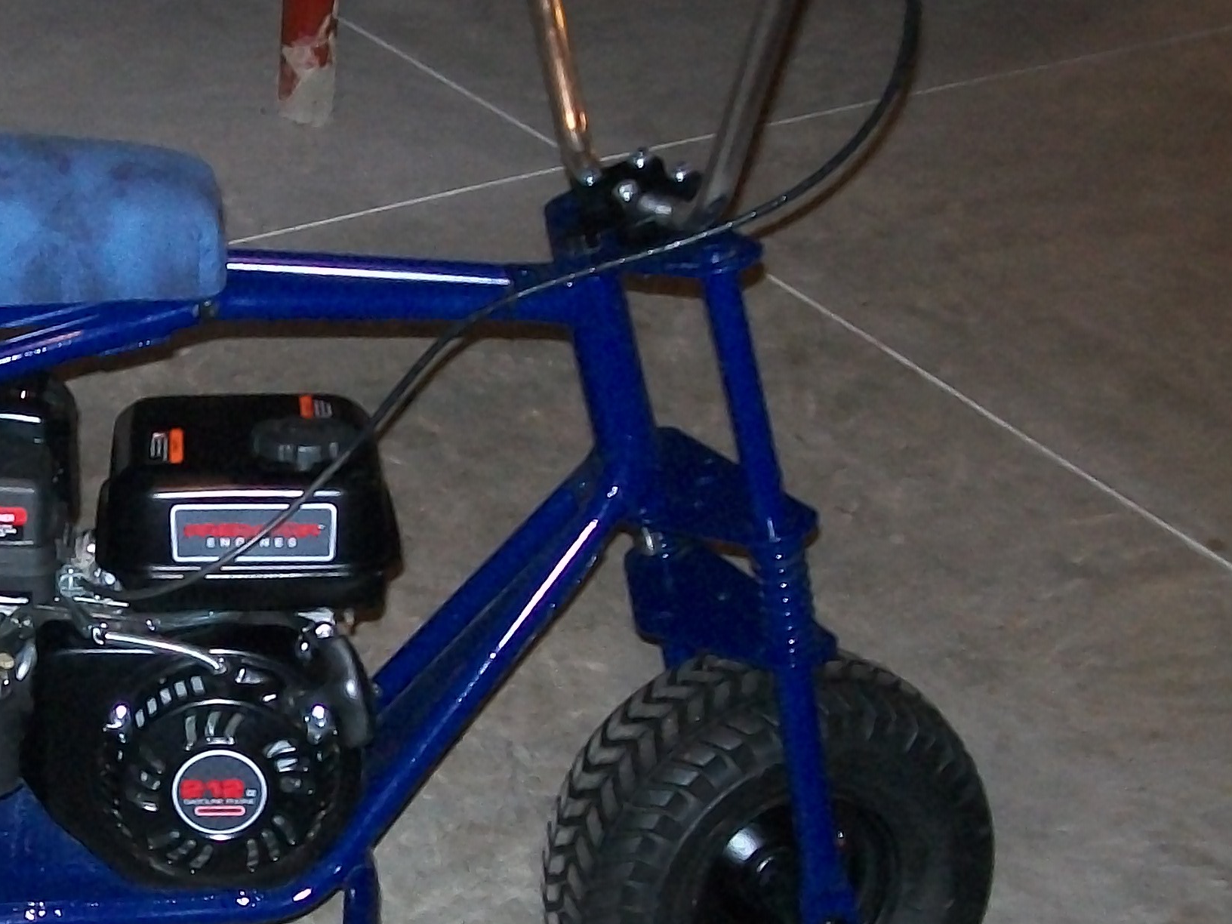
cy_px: 574
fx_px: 2563
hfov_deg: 26.0
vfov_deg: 20.4
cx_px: 69
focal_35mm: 72
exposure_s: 1/30
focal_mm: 6
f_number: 2.7
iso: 240
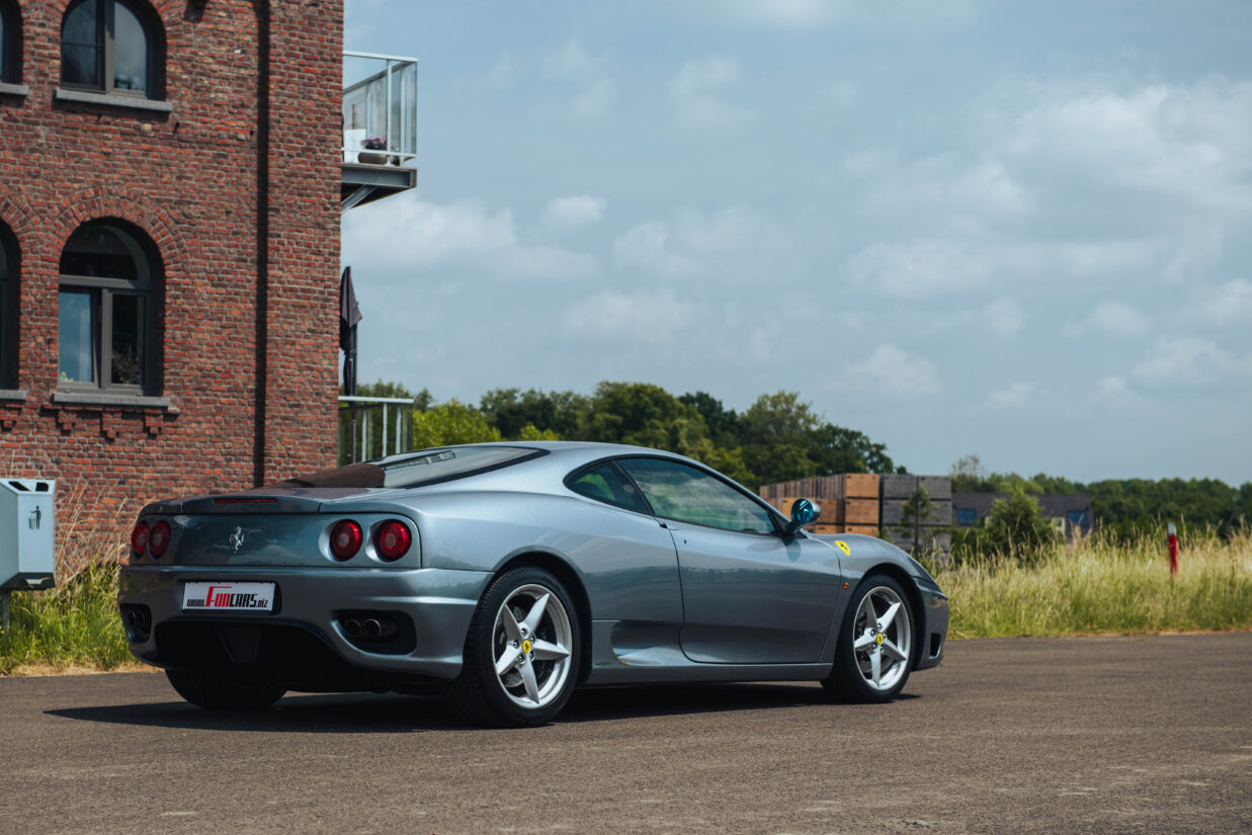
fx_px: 2504
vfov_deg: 18.9
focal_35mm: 72
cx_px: 526
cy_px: 484
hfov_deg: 28.0
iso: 200
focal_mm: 58
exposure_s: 1/500
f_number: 4.5
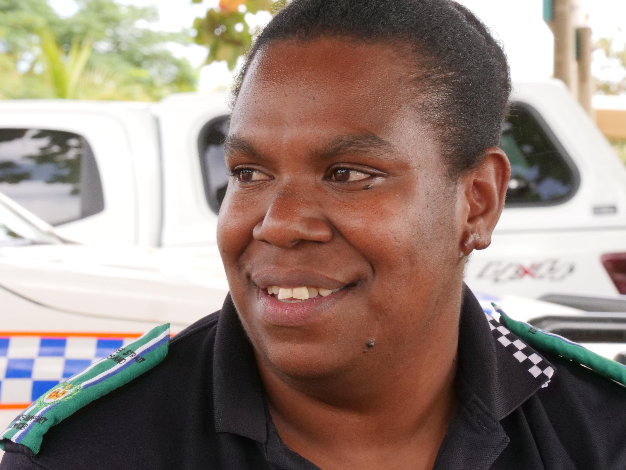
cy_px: 248
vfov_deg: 12.4
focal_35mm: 119
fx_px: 2152
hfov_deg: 16.6
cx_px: 309
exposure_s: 1/250
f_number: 11
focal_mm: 55
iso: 2000
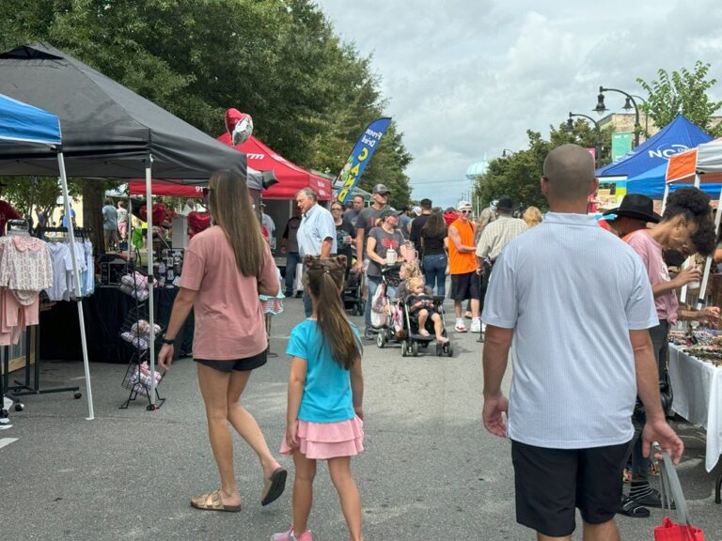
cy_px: 270
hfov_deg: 39.7
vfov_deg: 30.3
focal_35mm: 48
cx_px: 361
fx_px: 1001
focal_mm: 6.76
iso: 64
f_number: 1.78
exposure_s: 1/2179
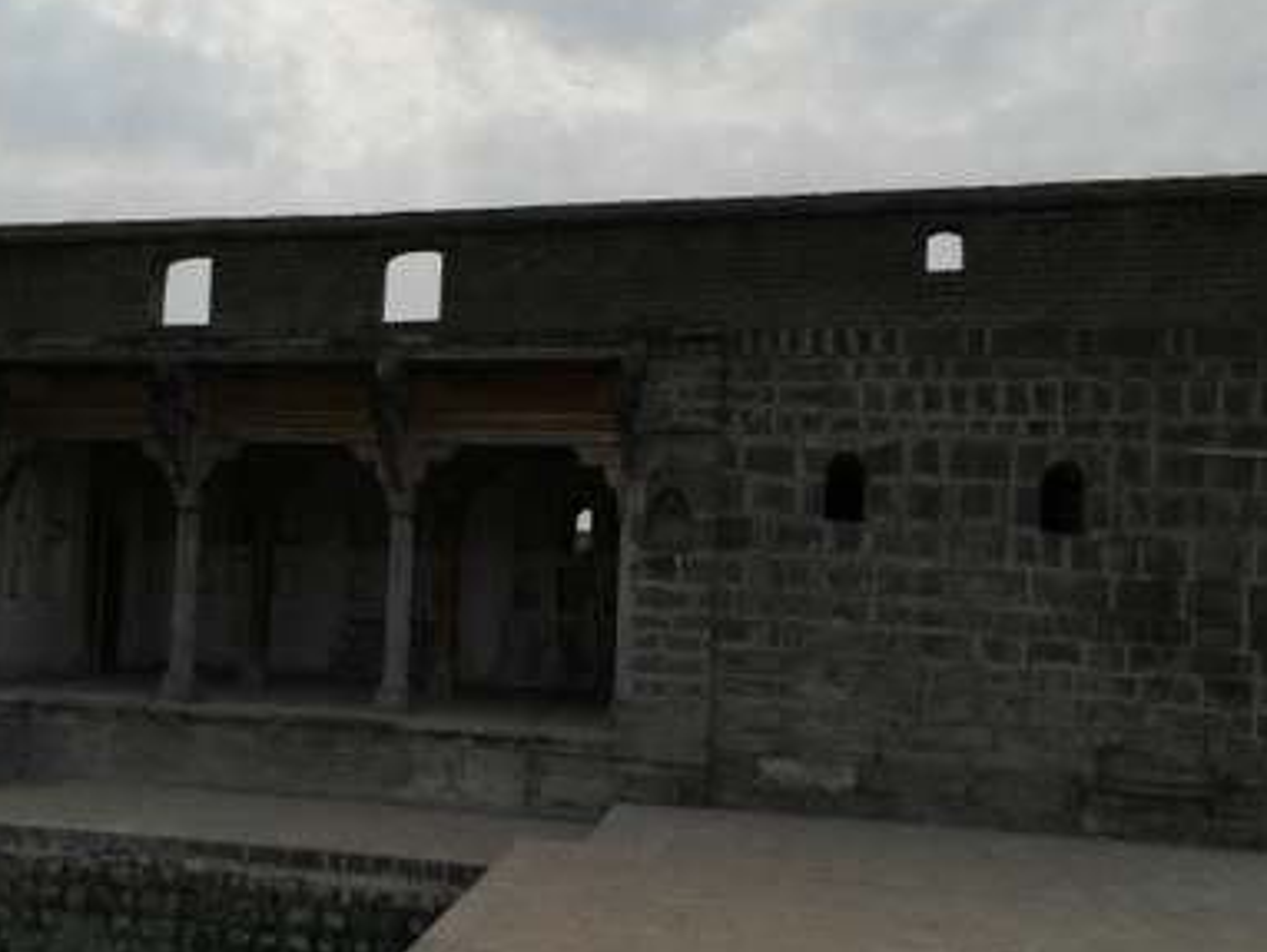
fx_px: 1245
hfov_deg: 53.3
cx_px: 468
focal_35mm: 34
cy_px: 526
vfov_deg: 41.8
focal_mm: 3.81
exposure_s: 1/1531
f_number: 2.2
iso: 50
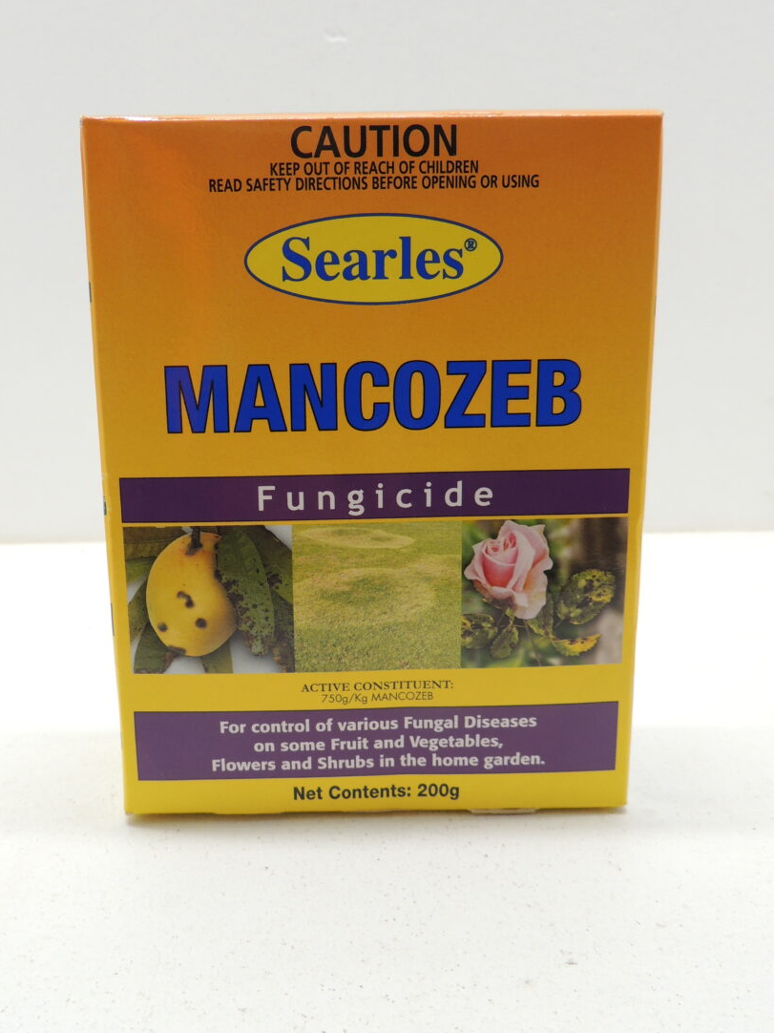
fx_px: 865
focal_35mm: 29
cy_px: 500
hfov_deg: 48.0
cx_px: 327
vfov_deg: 61.7
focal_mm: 4.3
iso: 110
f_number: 3
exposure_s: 1/30
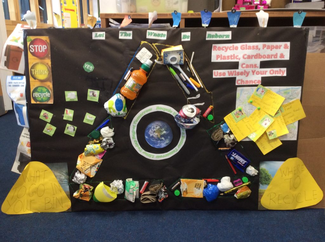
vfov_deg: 44.1
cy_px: 121
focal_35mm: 32
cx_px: 162
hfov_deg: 56.9
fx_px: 300
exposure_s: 1/25
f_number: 2.4
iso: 100
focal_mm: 3.3
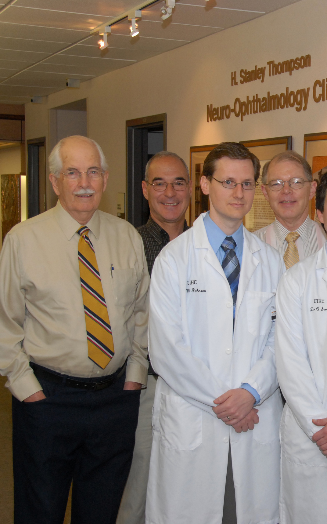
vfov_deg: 27.9
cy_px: 262
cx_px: 324
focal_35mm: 74
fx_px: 1056
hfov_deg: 17.2
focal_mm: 32
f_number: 5.6
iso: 400
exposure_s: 1/60
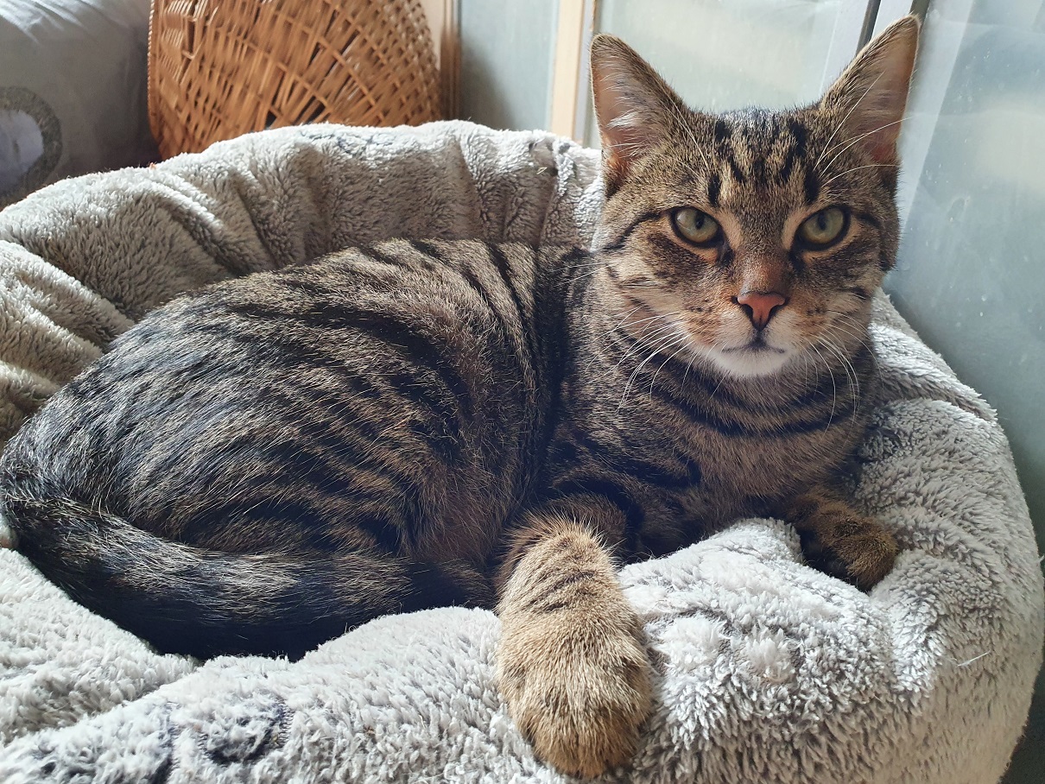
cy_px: 392
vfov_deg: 53.1
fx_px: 785
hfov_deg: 67.3
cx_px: 522
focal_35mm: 26
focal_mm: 4.32
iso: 320
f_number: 2.4
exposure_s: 1/40
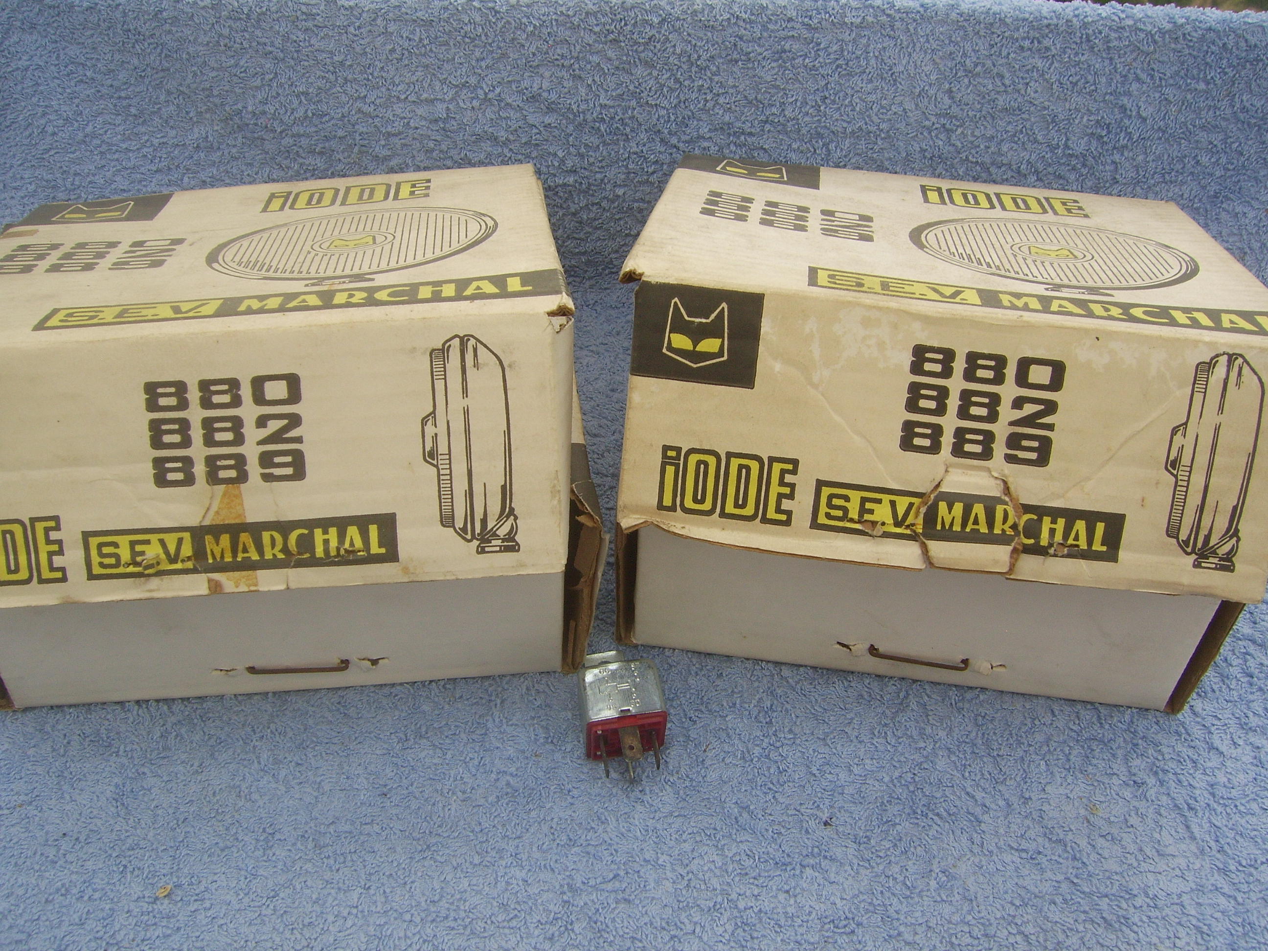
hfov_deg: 49.0
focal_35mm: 38
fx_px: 1392
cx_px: 634
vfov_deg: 37.7
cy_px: 476
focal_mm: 7.8
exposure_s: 1/100
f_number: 5.1
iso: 50
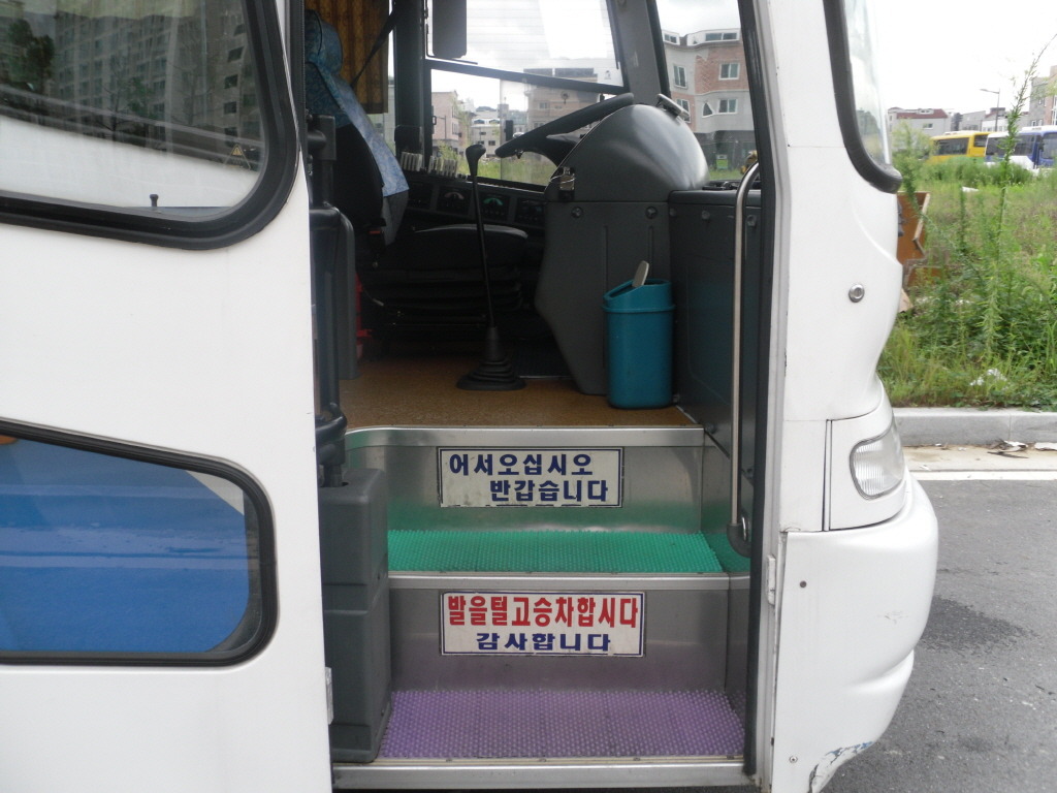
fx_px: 1374
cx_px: 528
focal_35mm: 45
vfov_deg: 32.2
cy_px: 396
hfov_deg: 42.1
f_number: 3.5
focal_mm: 6.3
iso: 100
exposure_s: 1/59
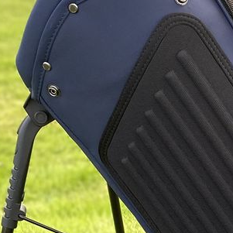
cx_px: 274
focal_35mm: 122
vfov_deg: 13.7
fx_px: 929
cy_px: 316
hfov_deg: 13.9
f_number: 1.8
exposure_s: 1/189
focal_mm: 4.25
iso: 32
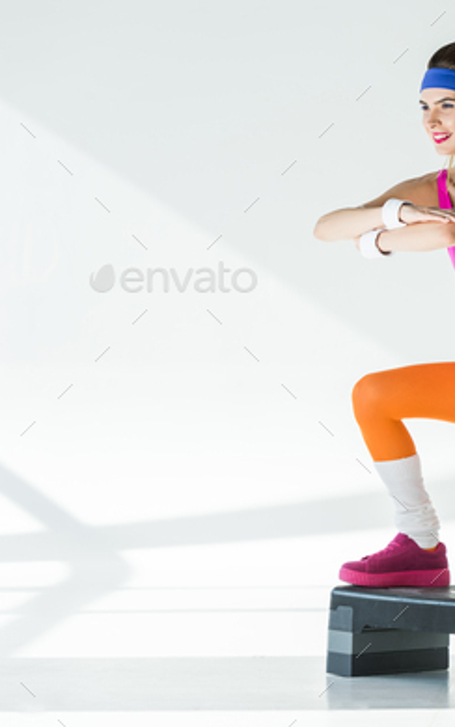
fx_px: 4124
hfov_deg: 6.3
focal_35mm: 208
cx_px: 448
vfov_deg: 10.1
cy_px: 365
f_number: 4.5
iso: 200
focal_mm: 135
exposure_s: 1/400
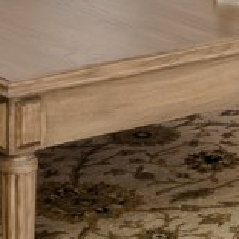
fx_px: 1633
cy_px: -322
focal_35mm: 209
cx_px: 144
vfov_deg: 7.8
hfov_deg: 8.4
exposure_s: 4
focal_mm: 30
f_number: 14
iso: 200
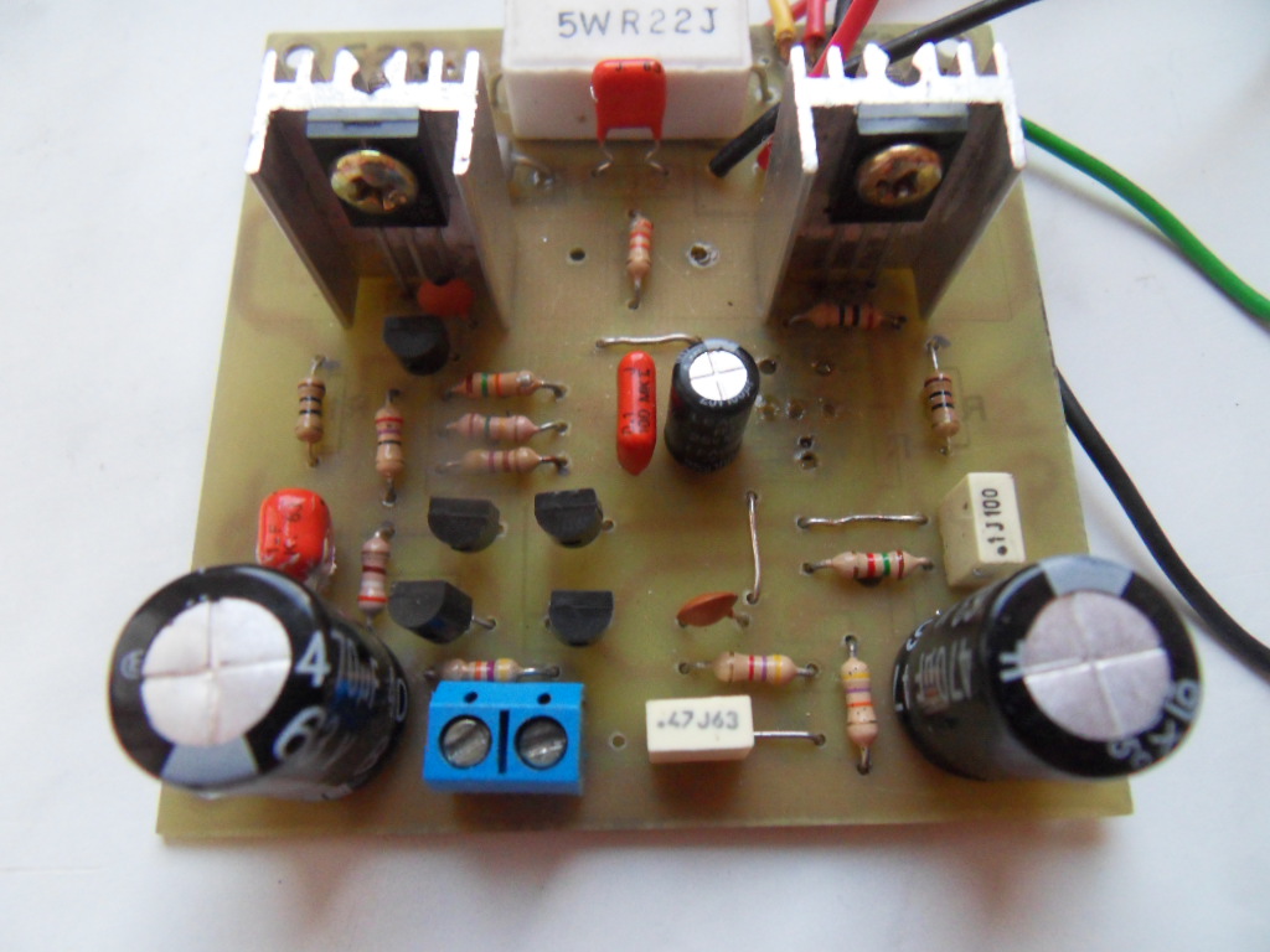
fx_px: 881
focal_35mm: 24
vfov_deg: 56.8
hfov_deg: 71.6
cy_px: 476
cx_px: 635
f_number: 3.3
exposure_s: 1/10
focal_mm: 4.2
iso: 400
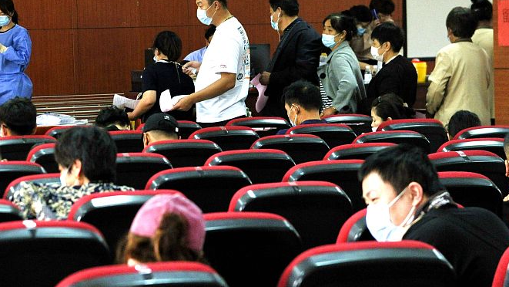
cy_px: 102
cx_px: 116
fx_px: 1795
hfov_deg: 16.0
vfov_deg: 9.1
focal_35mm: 133
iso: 5600
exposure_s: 1/320
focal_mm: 70
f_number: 4
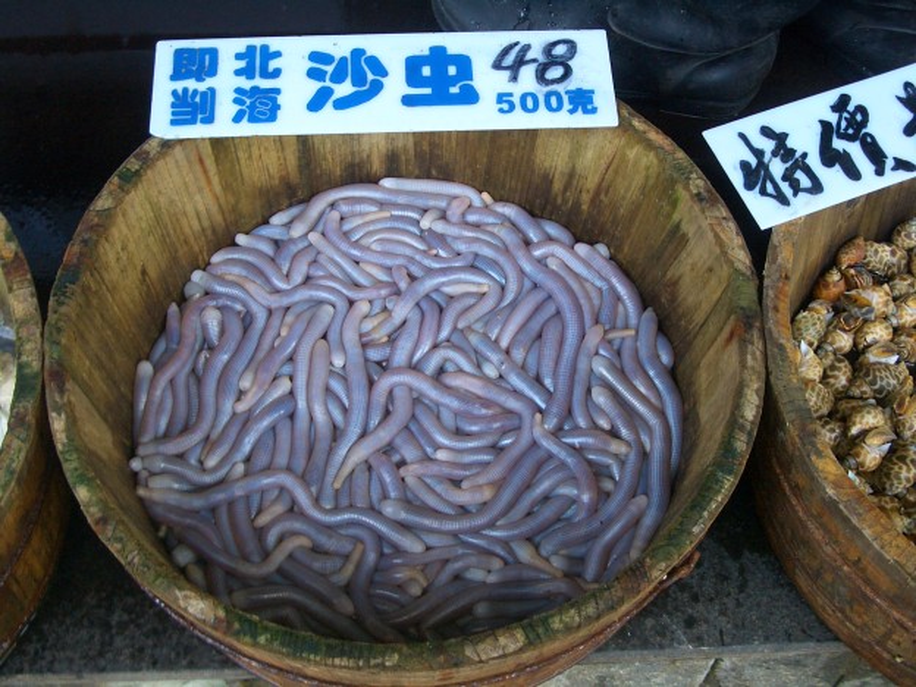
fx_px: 1297
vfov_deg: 29.7
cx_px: 458
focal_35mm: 49
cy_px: 344
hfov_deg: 38.9
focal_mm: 8.2
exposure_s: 1/100
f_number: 3.1
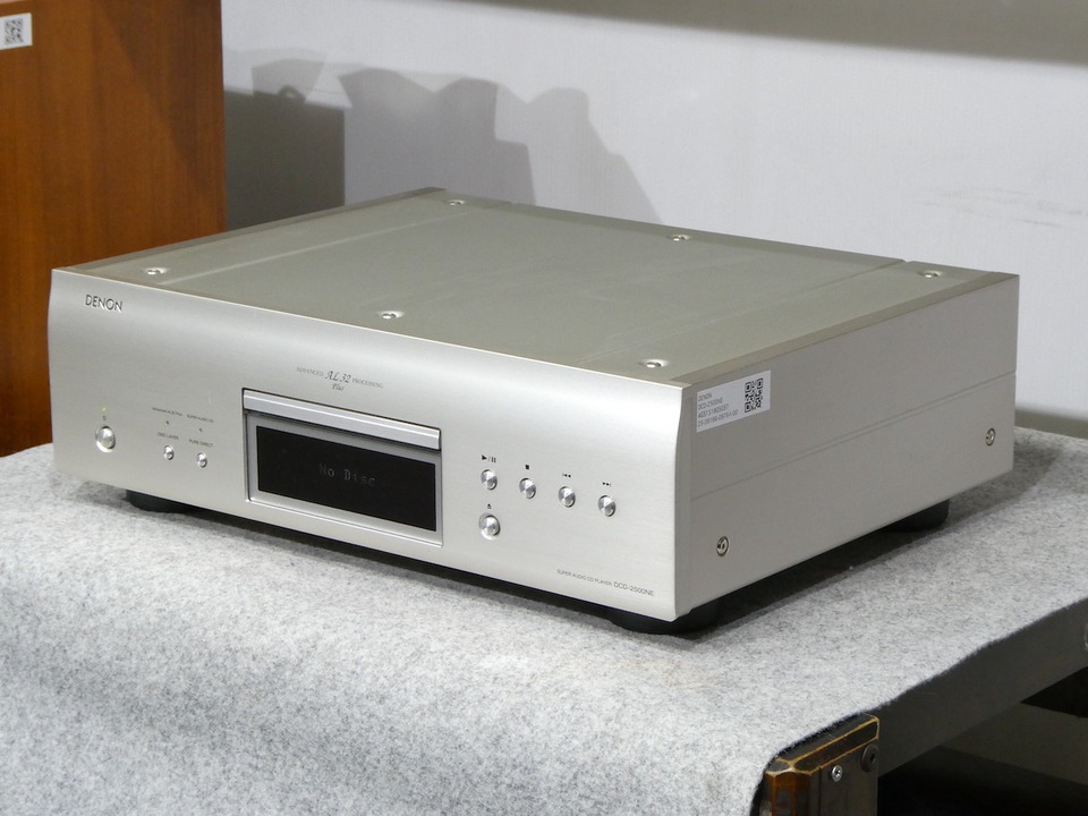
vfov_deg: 16.4
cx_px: 544
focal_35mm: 90
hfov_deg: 21.8
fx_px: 2829
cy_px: 408
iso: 400
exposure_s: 1/8
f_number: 6.3
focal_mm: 16.1
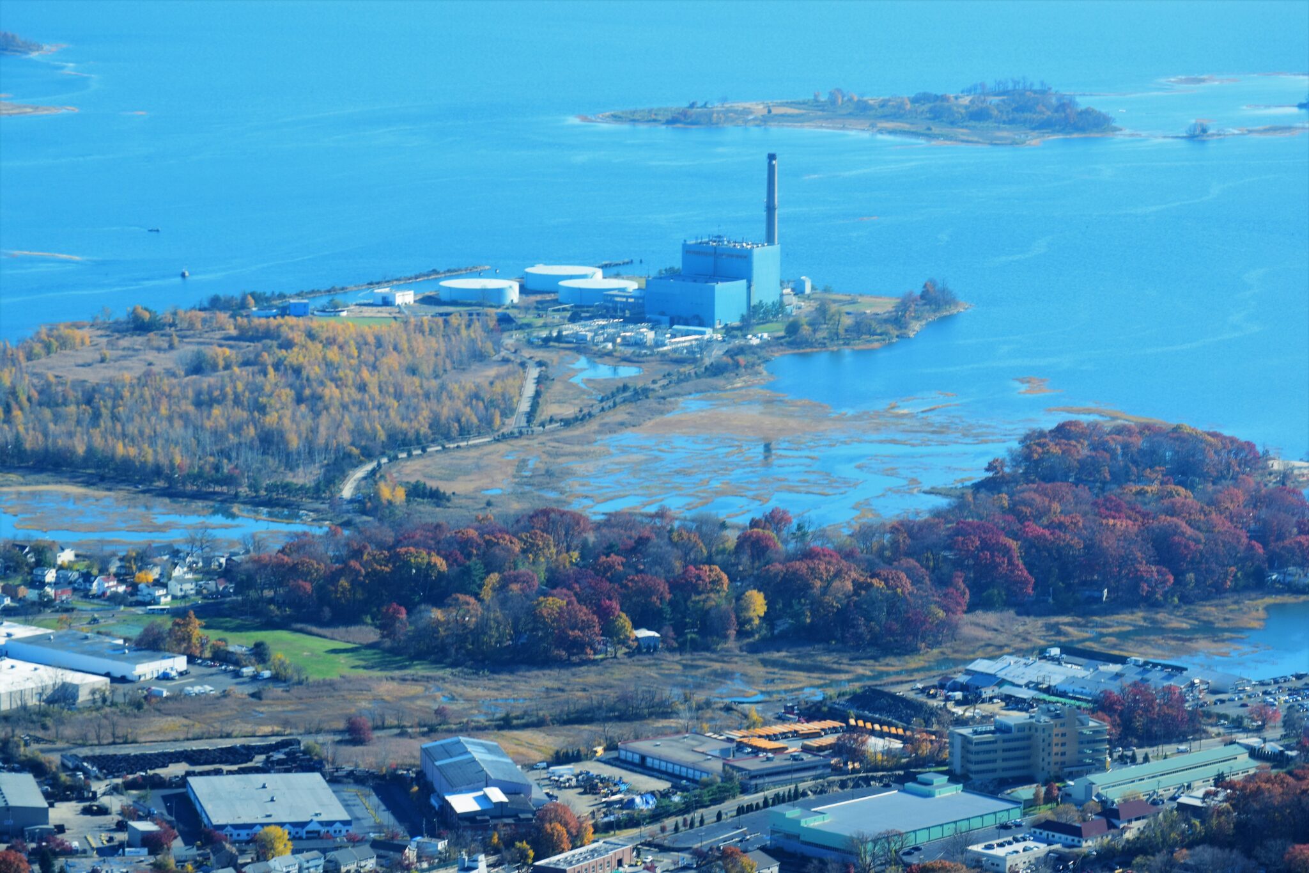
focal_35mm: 138
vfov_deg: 9.9
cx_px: 654
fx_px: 5017
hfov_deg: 14.9
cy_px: 436
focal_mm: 92
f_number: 11
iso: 400
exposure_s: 1/320
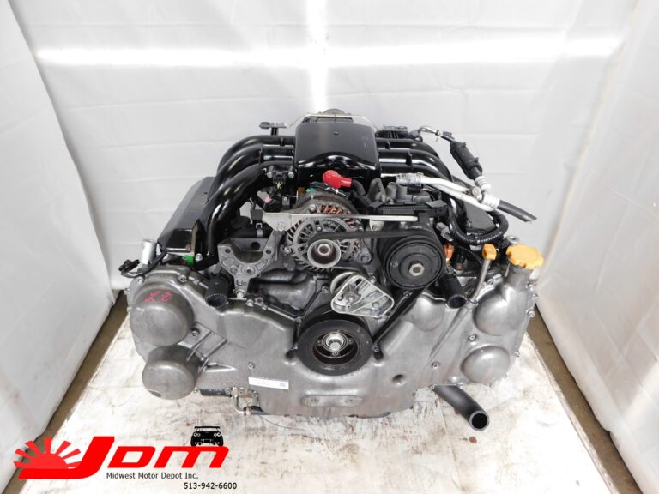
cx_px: 330
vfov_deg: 58.9
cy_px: 247
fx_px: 438
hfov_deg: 73.9
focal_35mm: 23
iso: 320
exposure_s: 1/30
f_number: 3
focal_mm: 4
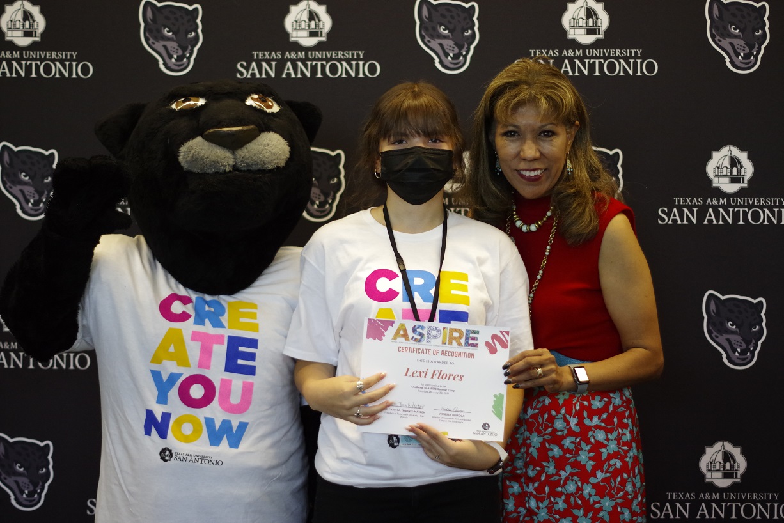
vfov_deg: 18.2
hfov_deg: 27.0
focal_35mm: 75
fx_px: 1634
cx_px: 392
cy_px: 262
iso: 2000
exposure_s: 1/800
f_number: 1.8
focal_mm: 50
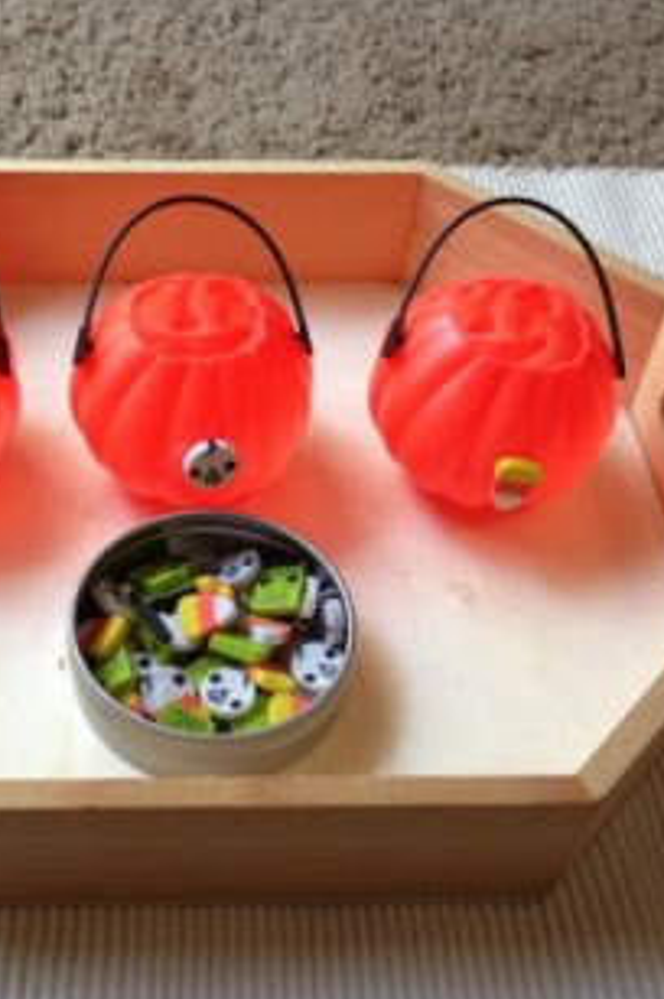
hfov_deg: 28.3
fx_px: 1303
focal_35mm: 47
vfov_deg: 42.0
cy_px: 506
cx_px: 189
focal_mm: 4.12
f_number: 2.4
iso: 80
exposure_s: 1/20
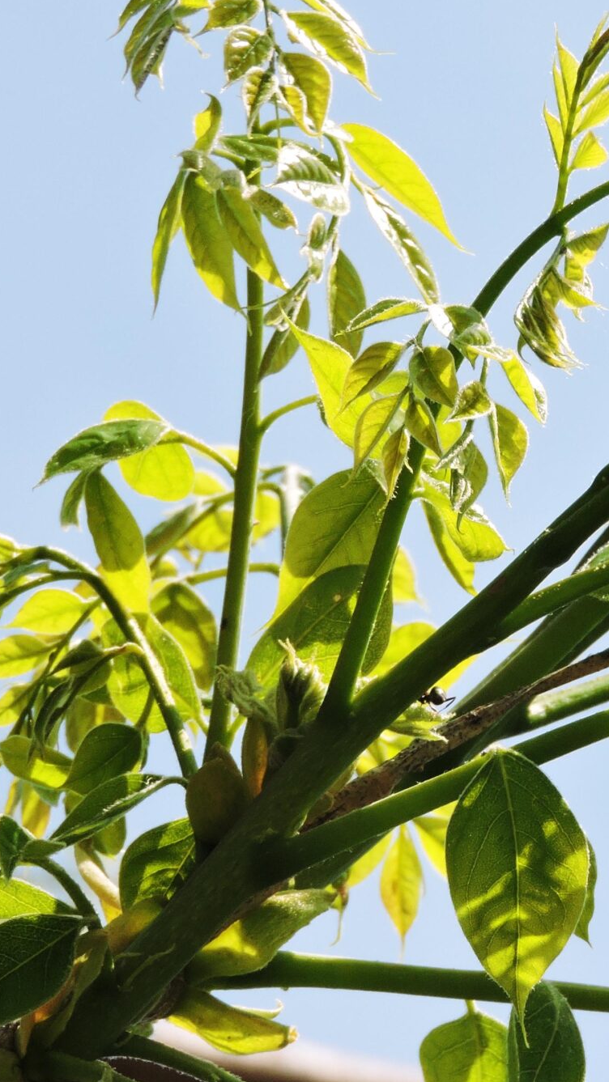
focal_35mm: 459
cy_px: 722
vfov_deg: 4.7
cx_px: 545
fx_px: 13178
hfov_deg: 2.6
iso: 100
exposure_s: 1/320
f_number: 5.3
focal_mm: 39.4
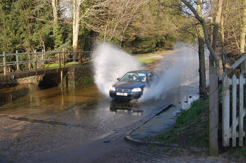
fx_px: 287
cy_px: 82
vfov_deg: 31.8
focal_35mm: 42
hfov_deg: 46.5
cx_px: 123
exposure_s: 1/250
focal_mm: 28
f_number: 5.6
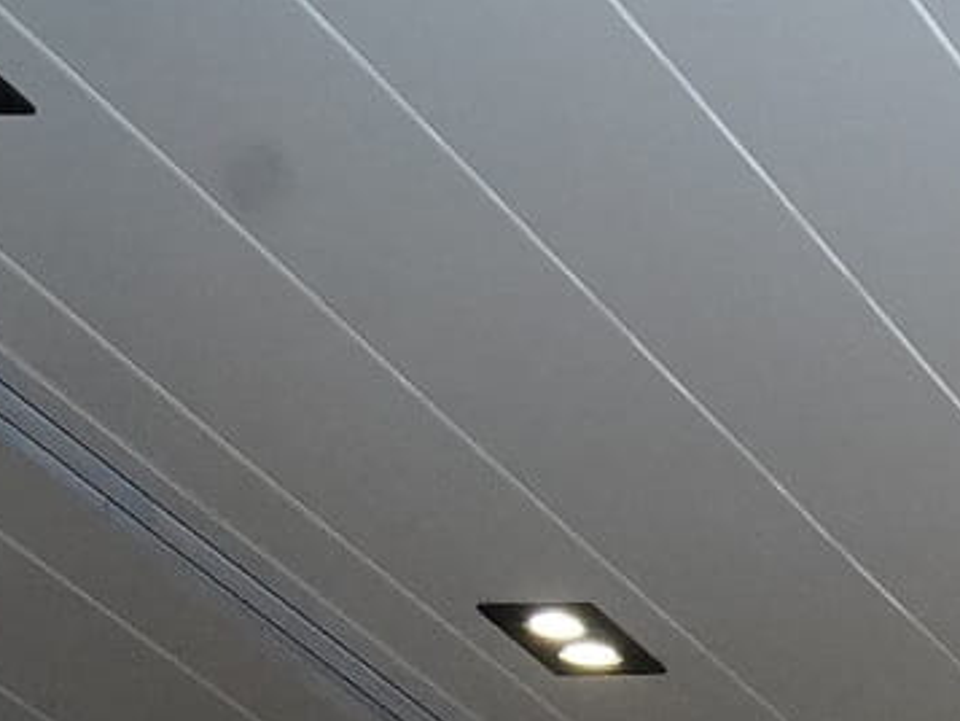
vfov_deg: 6.3
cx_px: 2918
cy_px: 2642
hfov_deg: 8.2
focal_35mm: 202
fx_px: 5604
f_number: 9
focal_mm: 25
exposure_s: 1/250
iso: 5000
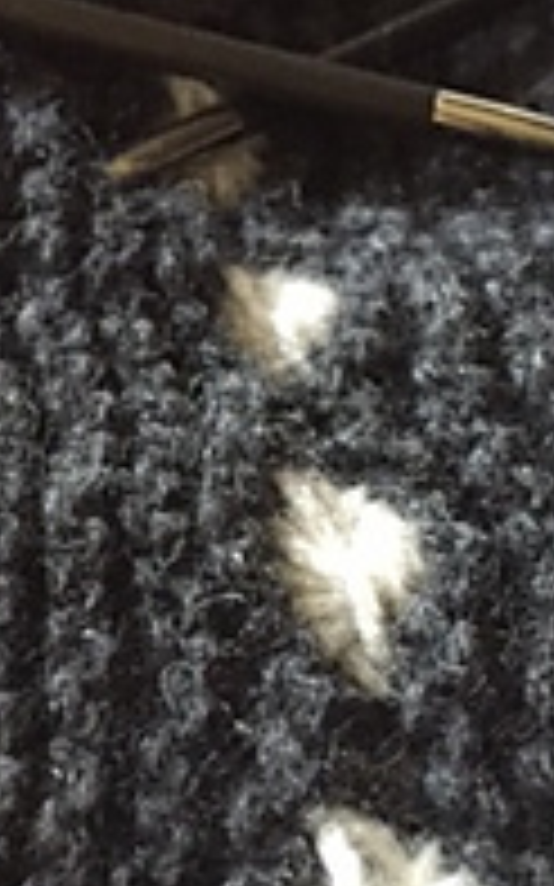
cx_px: -124
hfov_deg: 16.0
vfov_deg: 26.4
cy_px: 364
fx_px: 1886
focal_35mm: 78
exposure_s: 1/15
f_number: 2.2
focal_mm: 4.15
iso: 320
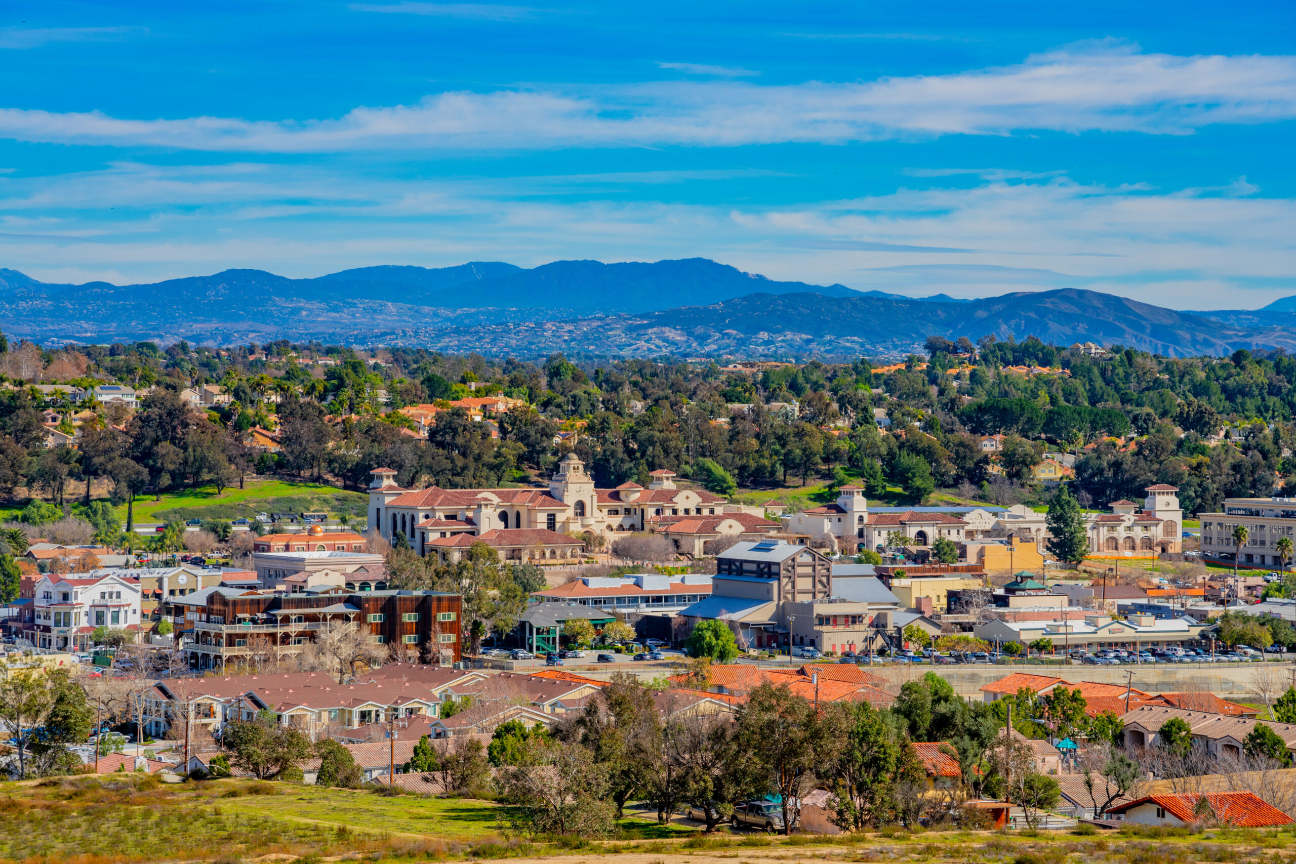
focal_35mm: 105
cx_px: 648
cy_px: 432
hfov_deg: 19.5
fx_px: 3780
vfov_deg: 13.0
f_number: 8
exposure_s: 1/250
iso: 100
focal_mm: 105
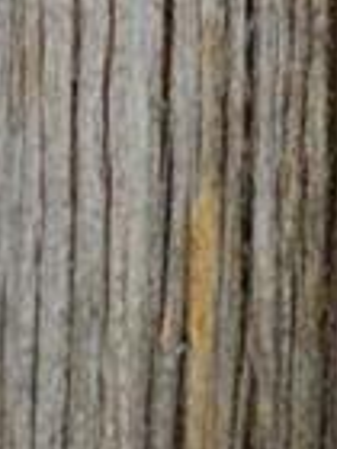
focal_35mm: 152
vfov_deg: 11.0
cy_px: 1063
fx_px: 1973
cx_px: -125
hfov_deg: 9.6
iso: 800
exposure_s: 1/80
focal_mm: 5.6
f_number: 3.7
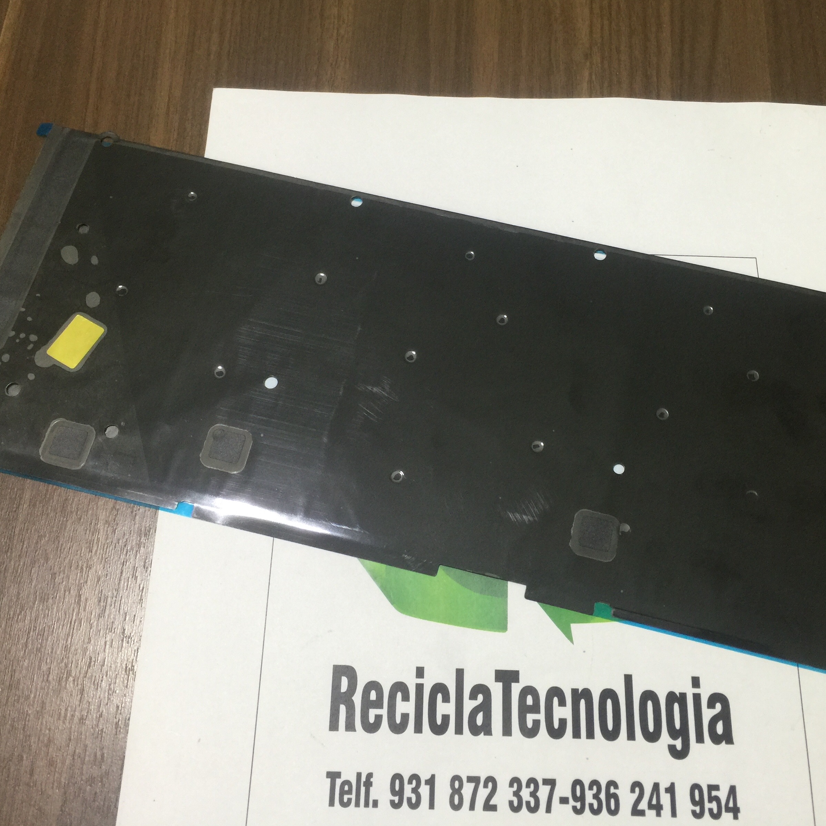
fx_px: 945
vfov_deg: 47.2
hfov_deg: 47.2
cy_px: 406
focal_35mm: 35
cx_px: 436
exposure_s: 1/33
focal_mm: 4.15
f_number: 2.2
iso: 64
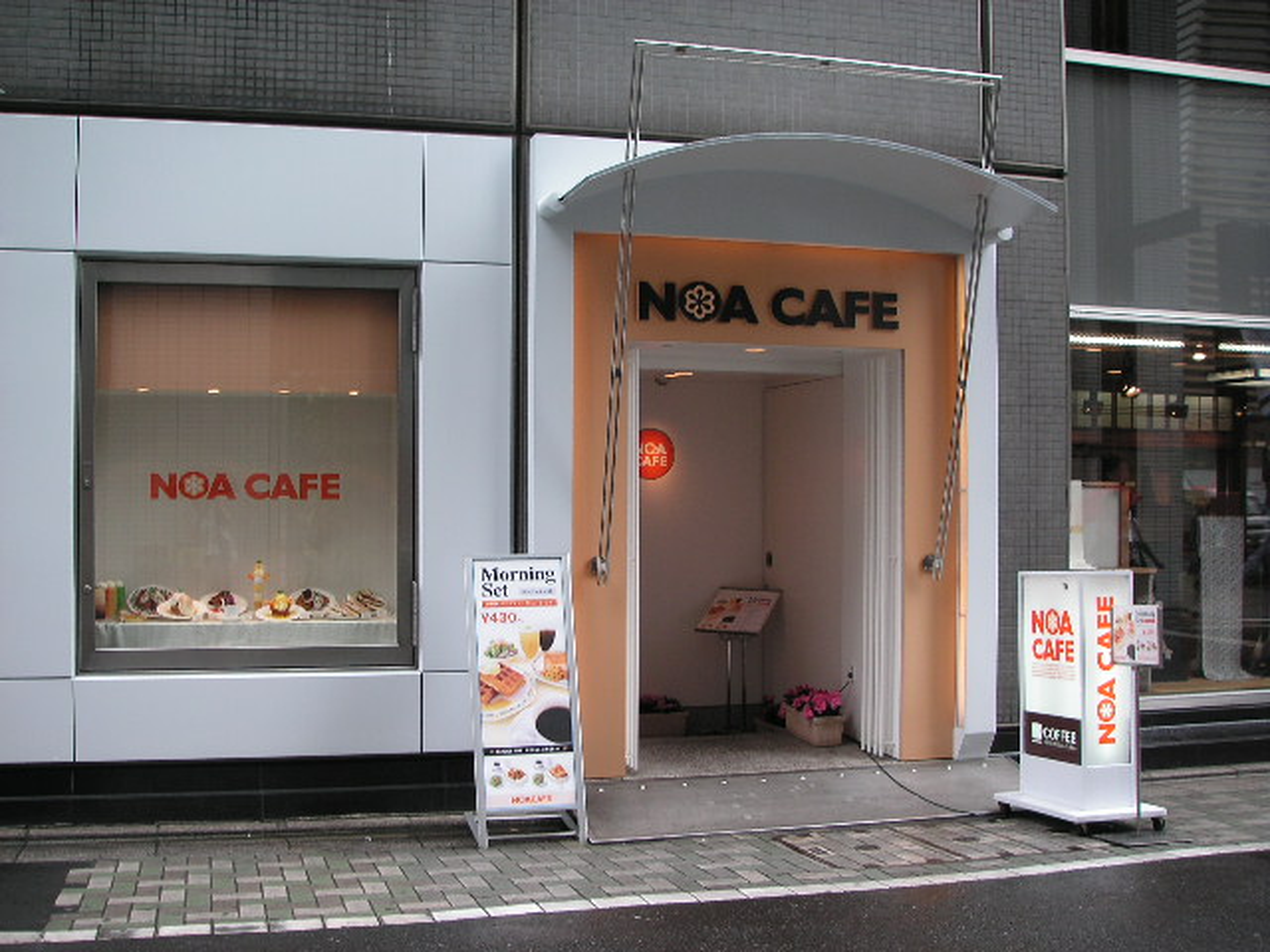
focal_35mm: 38
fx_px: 1394
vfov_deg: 37.7
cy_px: 476
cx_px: 635
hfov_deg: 49.0
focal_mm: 6.3
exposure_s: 1/45
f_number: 3.3
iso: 50
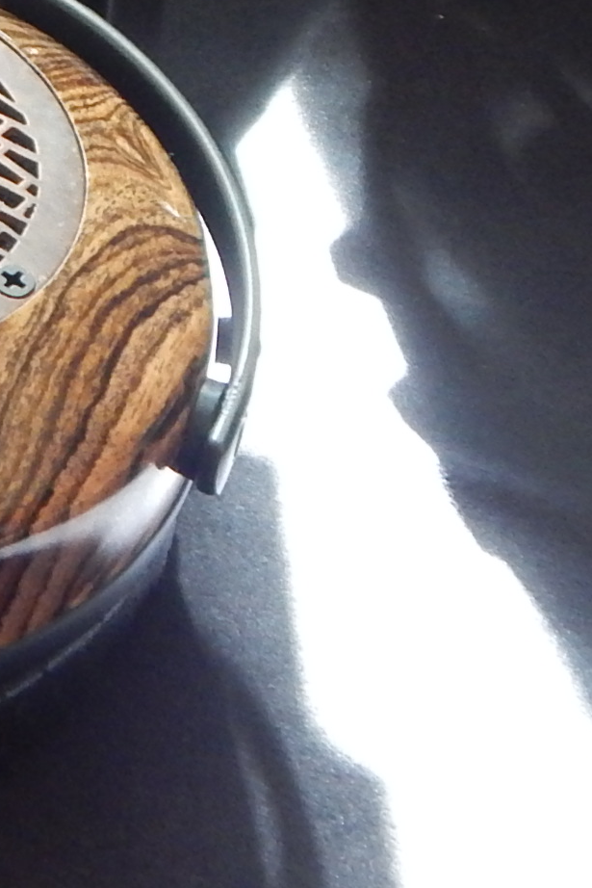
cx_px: -446
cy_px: -190
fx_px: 1997
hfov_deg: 14.9
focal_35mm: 81
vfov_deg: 22.9
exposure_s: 1/30
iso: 360
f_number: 3
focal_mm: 4
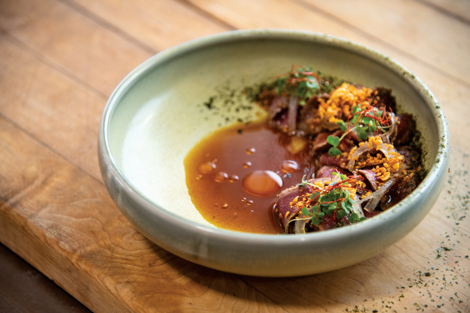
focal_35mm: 112
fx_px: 1462
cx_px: 235
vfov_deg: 12.2
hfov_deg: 18.3
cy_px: 156
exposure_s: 1/60
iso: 1000
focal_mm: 112
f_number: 4
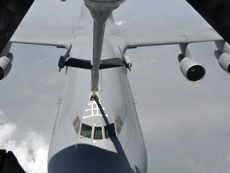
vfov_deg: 33.6
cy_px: 95
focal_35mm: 43
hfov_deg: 43.8
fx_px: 286
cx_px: 110
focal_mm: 24
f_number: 8
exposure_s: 1/250
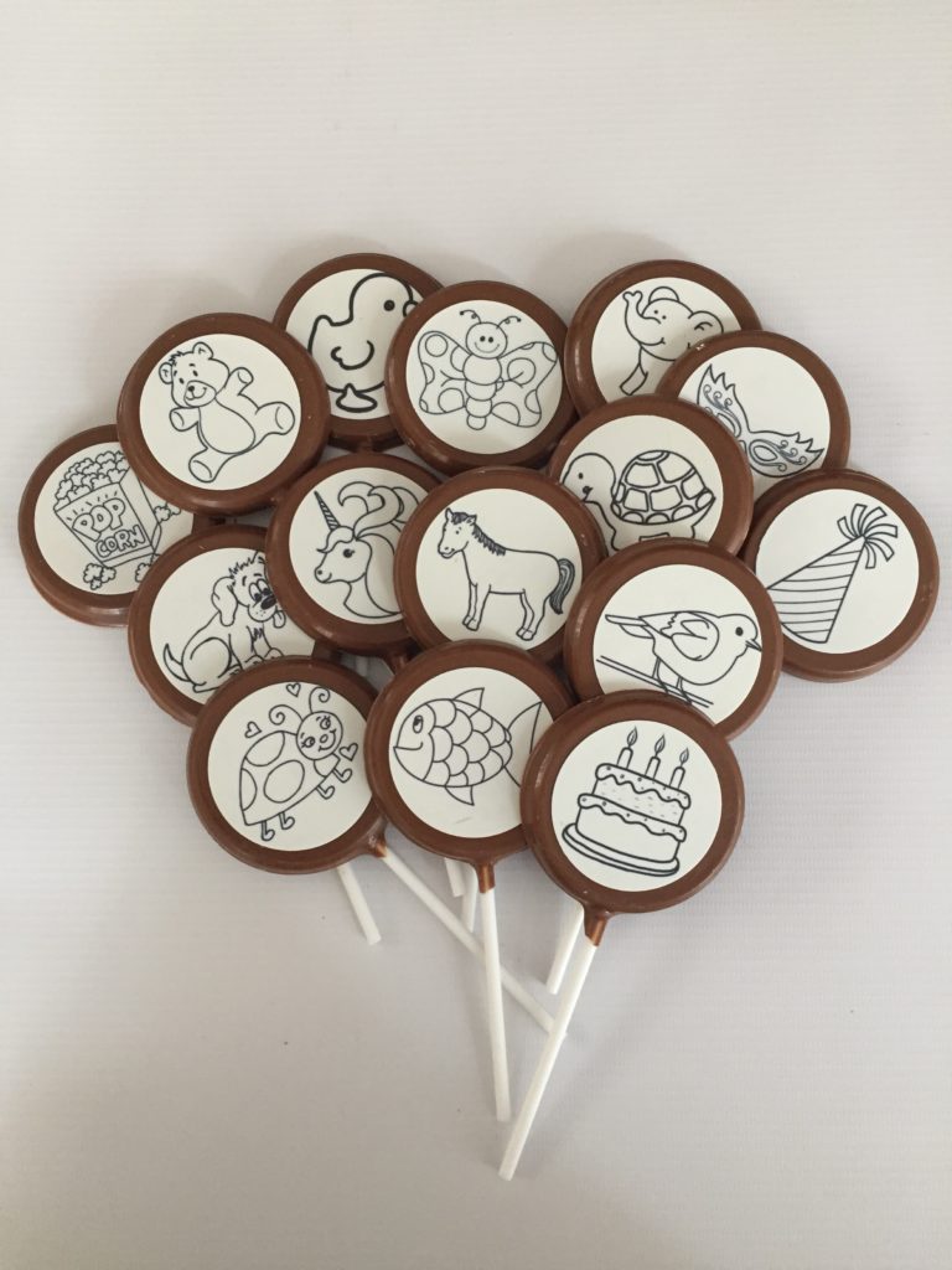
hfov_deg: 48.2
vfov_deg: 61.7
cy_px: 635
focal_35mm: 29
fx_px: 1063
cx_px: 476
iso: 160
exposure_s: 1/33
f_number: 2.2
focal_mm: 4.15
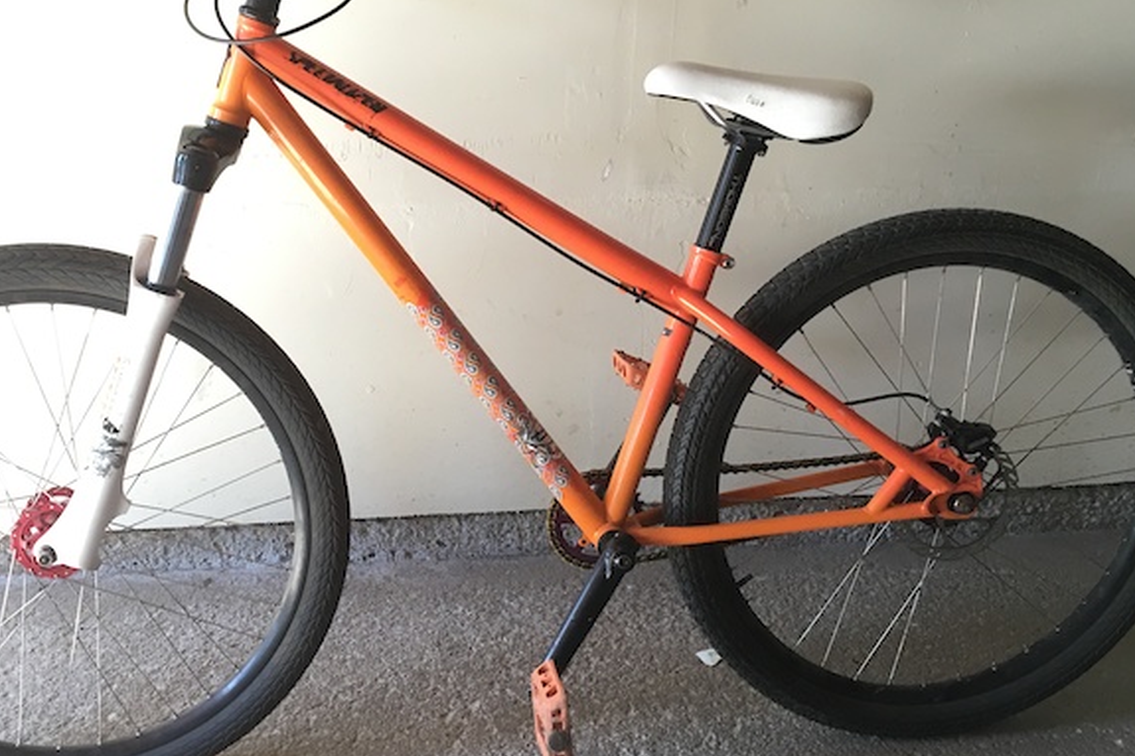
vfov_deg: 31.9
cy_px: 385
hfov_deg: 46.2
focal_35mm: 42
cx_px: 468
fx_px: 1324
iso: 32
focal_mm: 4.15
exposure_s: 1/30
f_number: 2.2
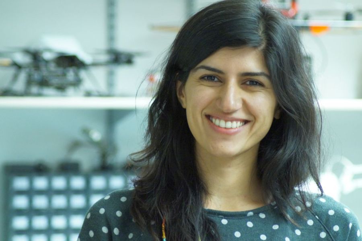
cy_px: 120
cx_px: 181
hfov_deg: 12.5
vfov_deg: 8.3
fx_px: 1658
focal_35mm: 165
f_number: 4
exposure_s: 1/15
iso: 3200
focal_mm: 110
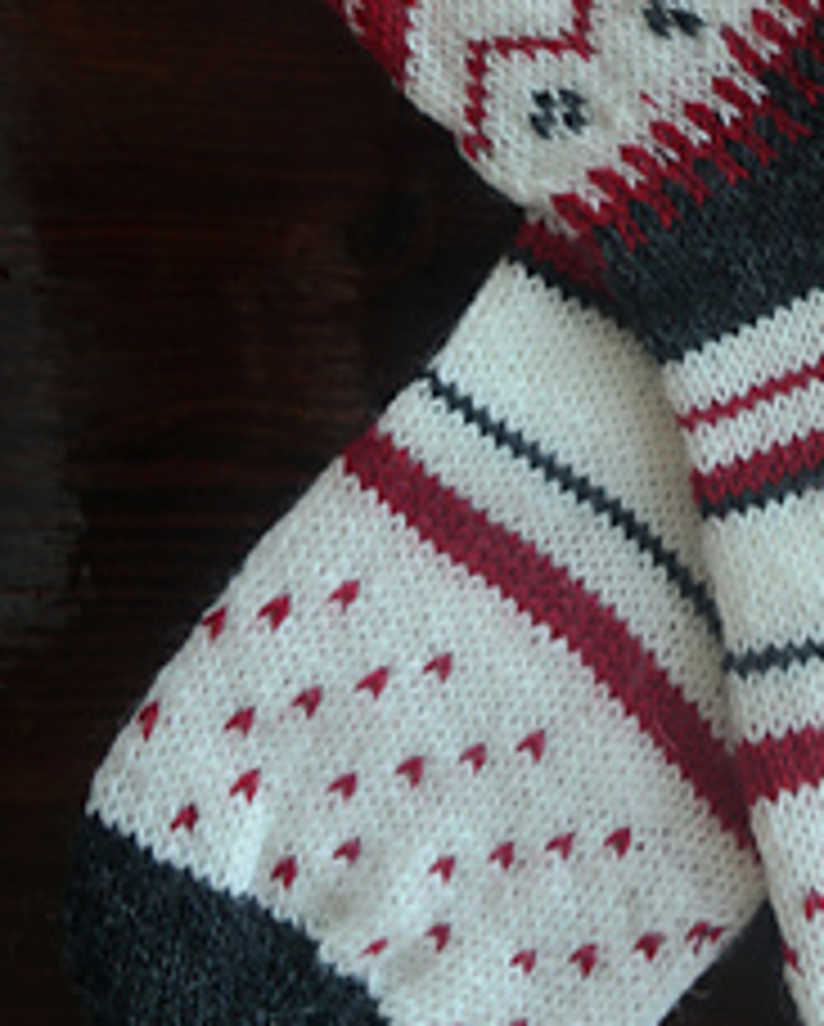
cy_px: 94
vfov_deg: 23.4
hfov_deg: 19.2
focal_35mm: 79
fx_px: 2403
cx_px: 682
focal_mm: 20
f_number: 3.5
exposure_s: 1/40
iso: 200
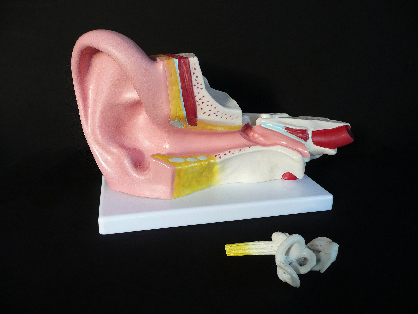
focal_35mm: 28
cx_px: 209
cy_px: 157
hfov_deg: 63.4
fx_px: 338
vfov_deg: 49.7
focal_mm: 4.6
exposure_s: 1/20
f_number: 3.3
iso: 200
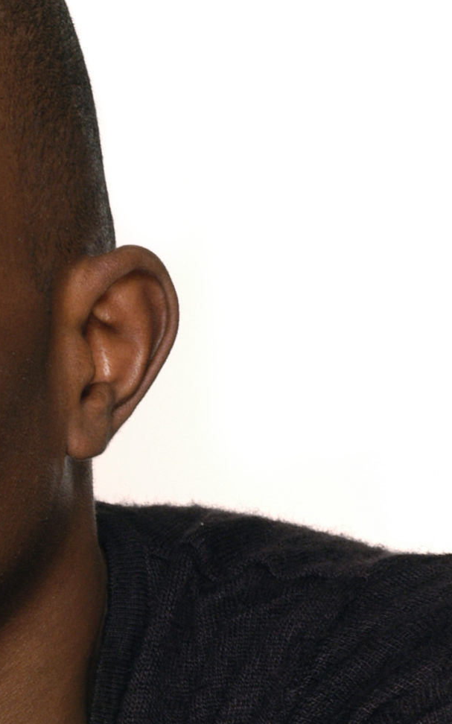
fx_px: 4365
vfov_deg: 9.4
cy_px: 768
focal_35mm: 221
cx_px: 42
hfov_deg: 5.9
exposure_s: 1/160
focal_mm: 55
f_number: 10
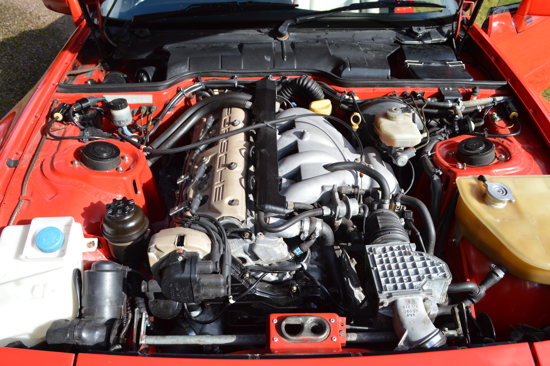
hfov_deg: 62.0
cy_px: 183
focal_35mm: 30
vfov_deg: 43.5
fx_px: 458
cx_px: 275
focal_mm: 20
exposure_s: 1/160
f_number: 6.3
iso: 100
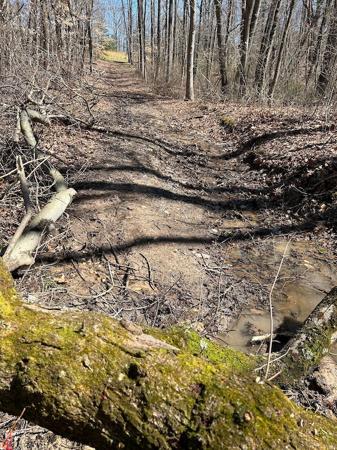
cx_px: 168
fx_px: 337
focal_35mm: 26
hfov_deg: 53.1
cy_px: 225
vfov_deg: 67.3
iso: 50
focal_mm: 5.7
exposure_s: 1/1488
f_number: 1.5
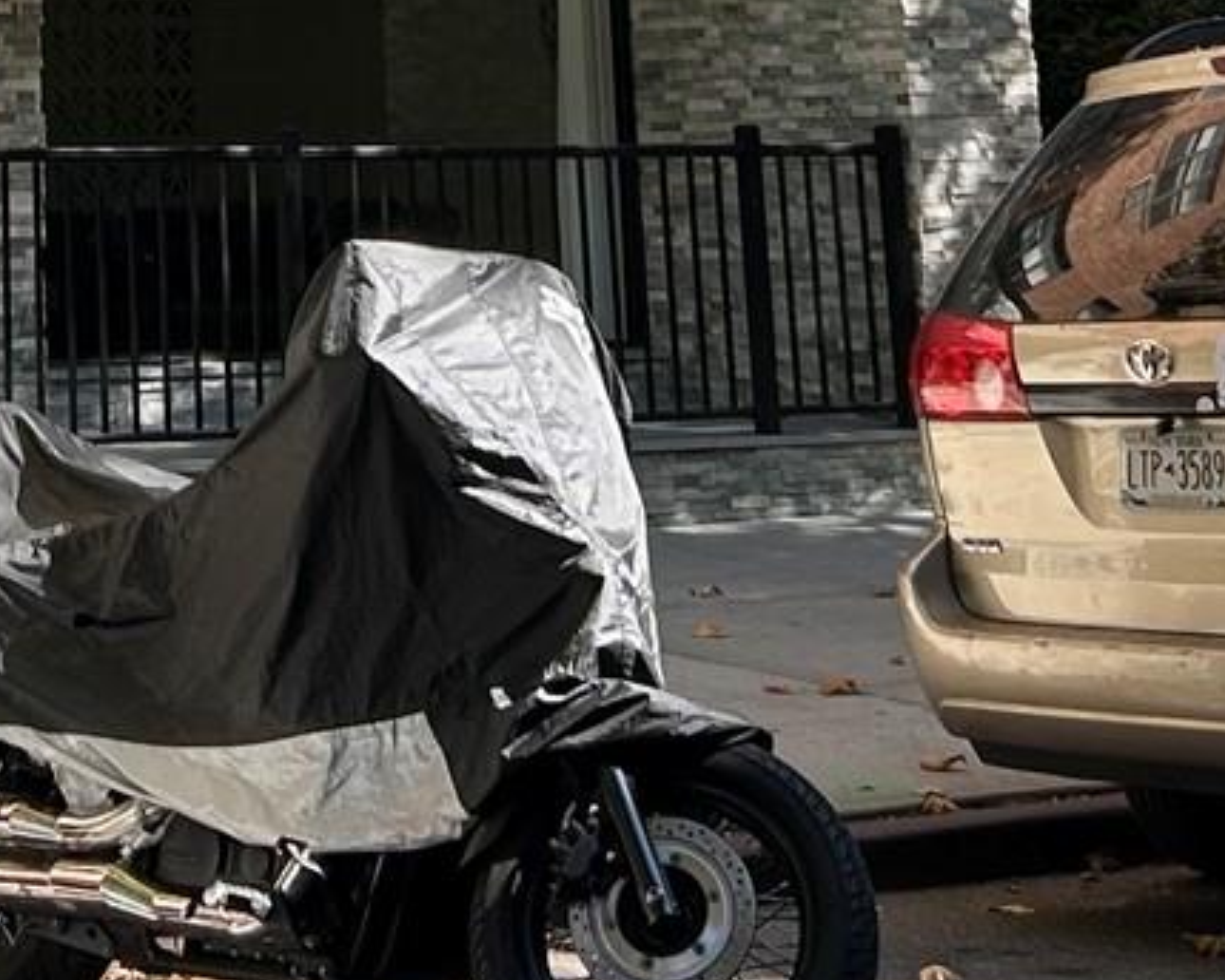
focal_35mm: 121
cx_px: 9
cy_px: -1034
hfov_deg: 15.6
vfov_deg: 11.4
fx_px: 4387
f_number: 1.5
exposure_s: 1/743
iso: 50
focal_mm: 5.7
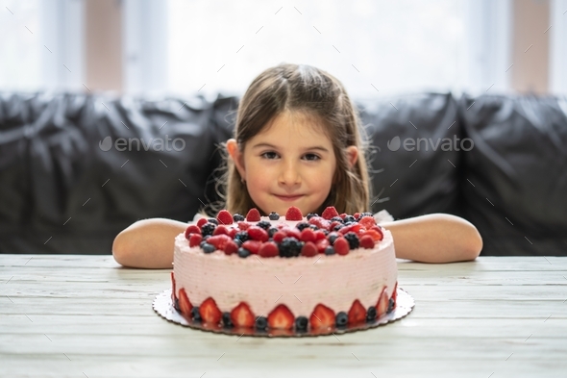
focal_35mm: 83
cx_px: 284
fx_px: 1307
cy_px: 189
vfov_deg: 16.4
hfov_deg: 24.5
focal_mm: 83
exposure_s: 1/10
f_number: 2.8
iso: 100
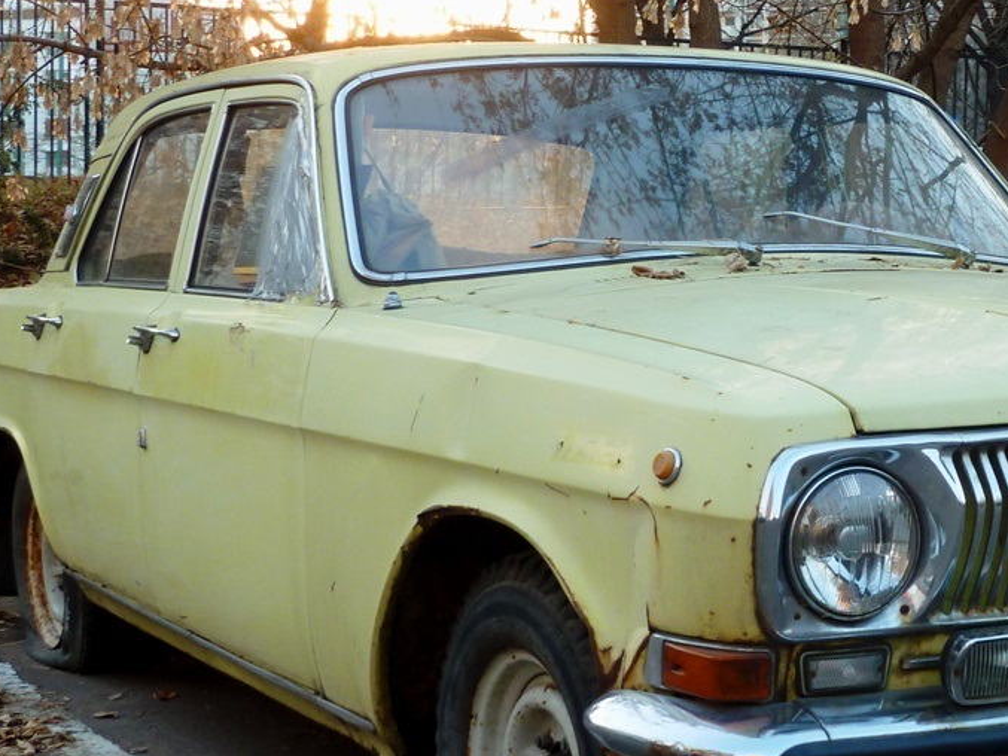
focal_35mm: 78
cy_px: 377
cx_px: 808
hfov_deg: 24.6
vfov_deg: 18.9
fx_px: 2272
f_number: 3.6
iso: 80
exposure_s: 1/30
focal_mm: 6.5
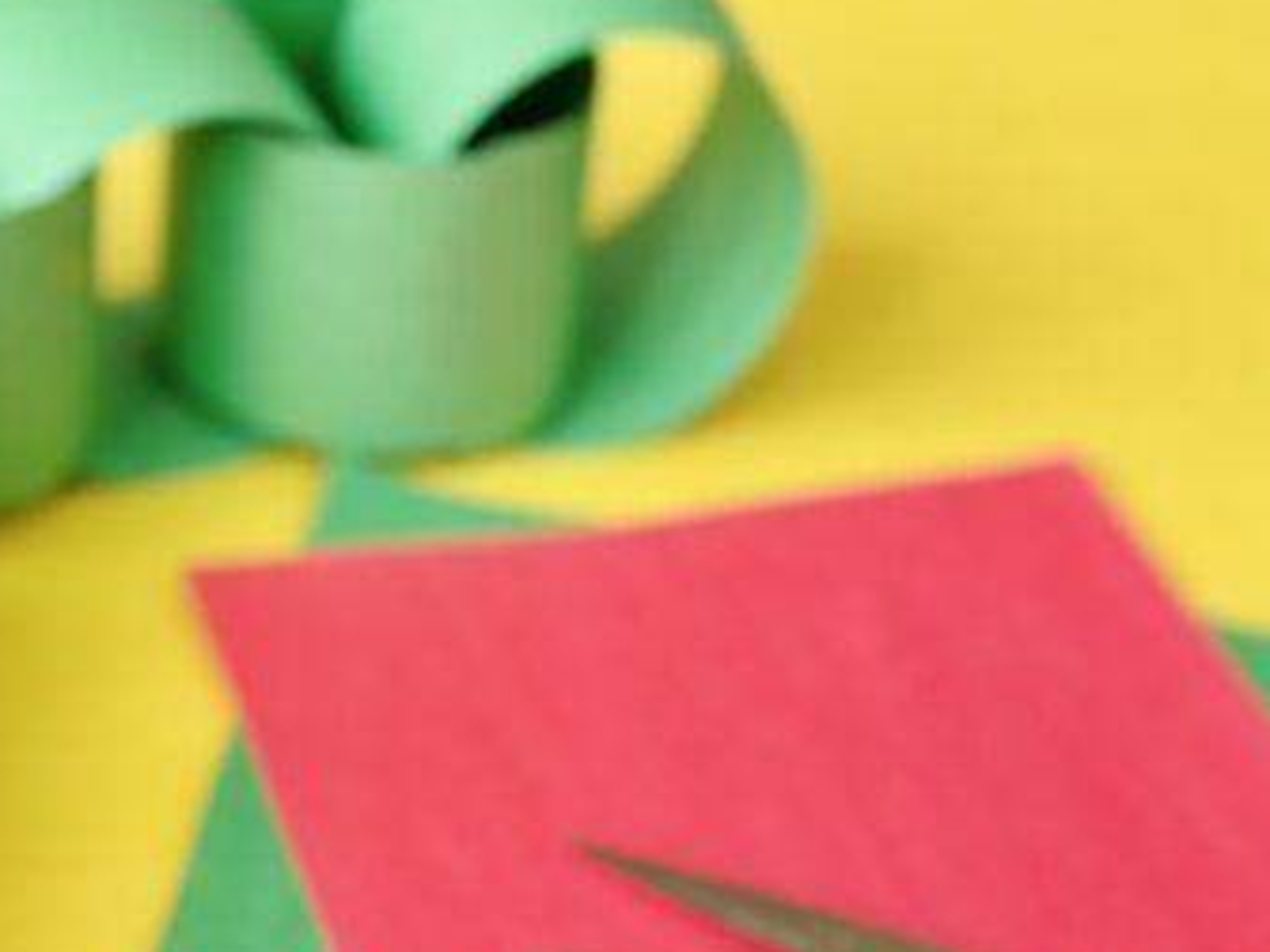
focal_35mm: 110
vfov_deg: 13.3
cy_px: 884
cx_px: 209
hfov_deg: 17.7
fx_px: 4034
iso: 125
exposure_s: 1/65
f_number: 1.78
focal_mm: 6.86
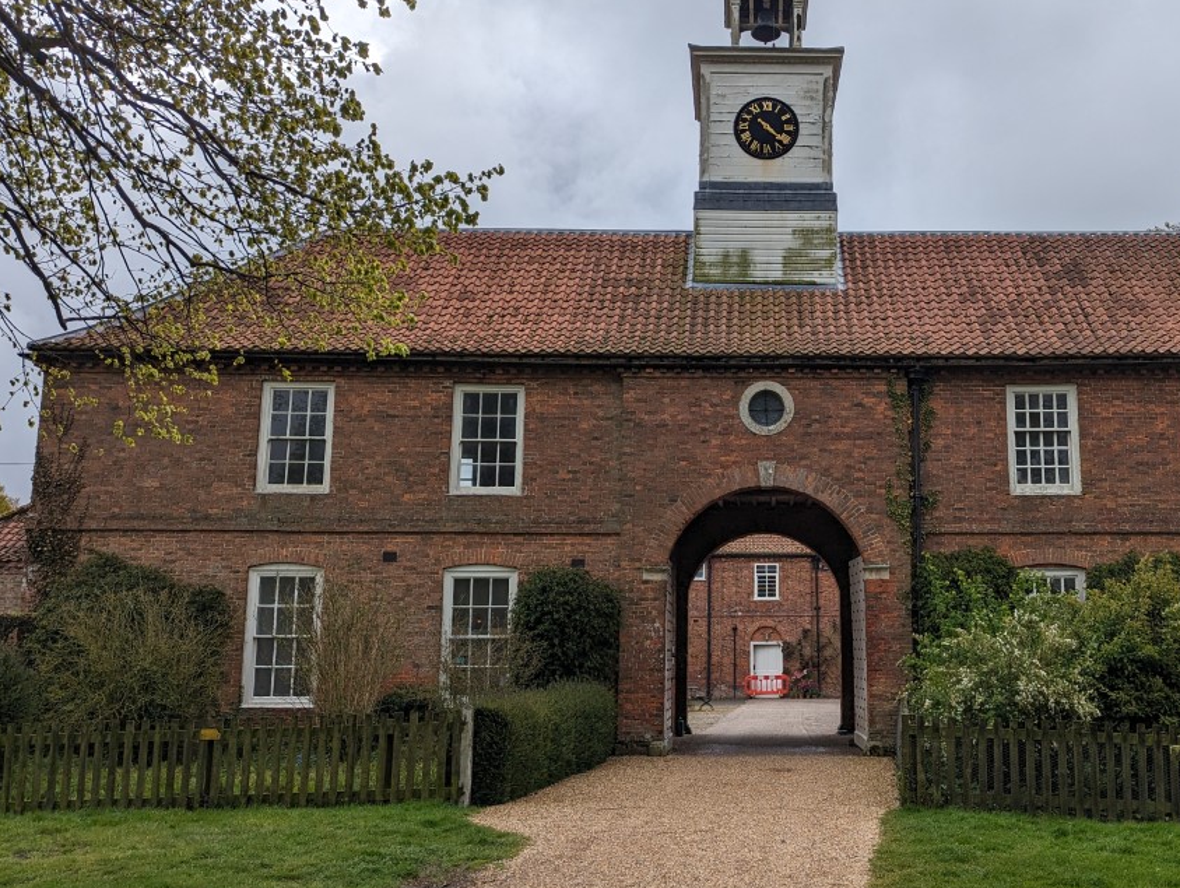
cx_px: 757
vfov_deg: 41.8
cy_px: 481
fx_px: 1160
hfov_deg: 53.1
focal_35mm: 34
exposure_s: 1/2571
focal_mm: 6.81
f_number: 1.85
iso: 42
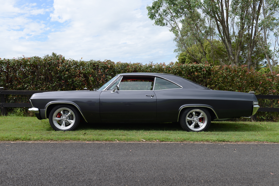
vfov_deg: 40.0
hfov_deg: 57.2
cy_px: 95
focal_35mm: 33
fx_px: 256
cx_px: 136
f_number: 8
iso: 100
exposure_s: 1/200
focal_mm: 32
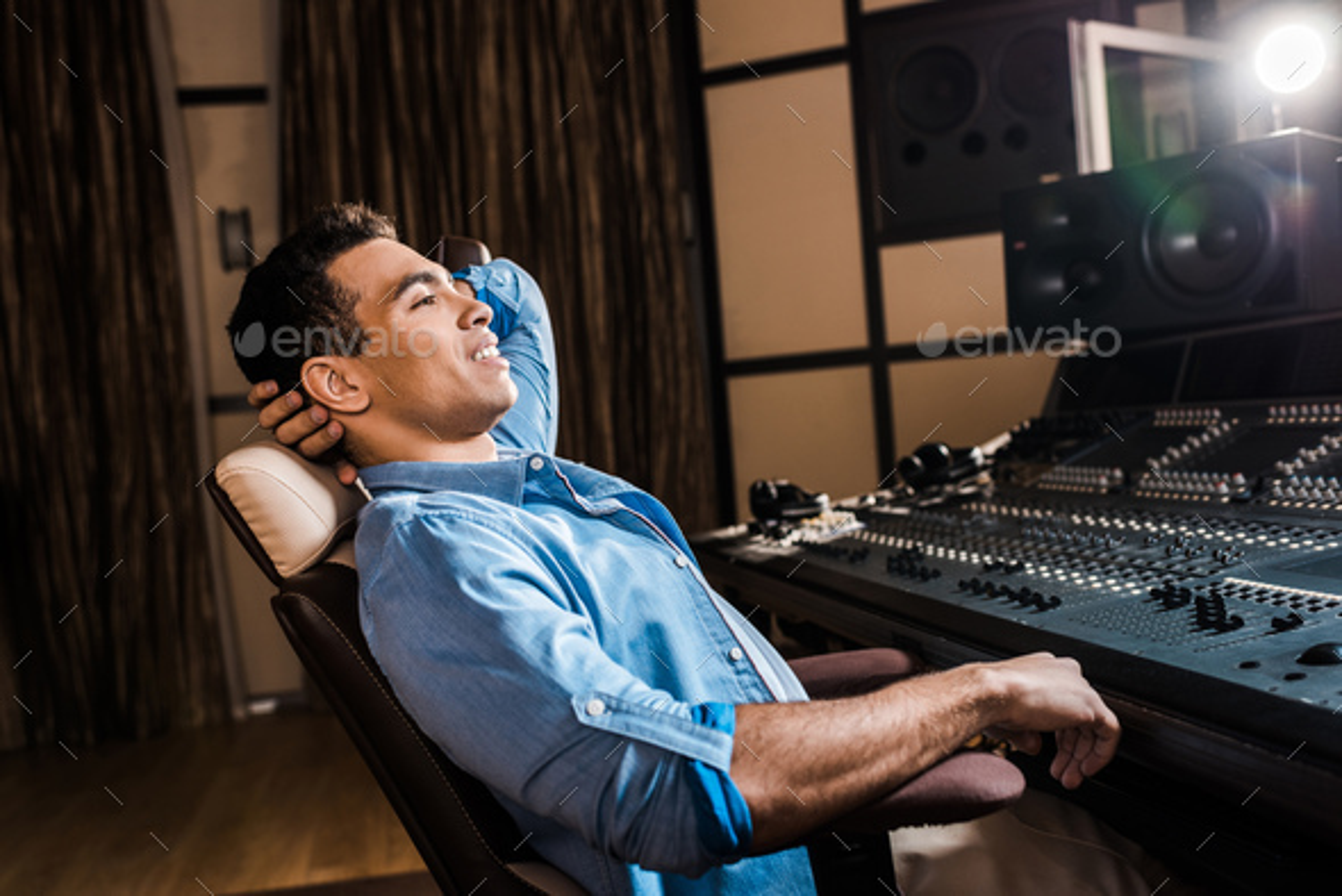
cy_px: 448
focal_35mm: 35
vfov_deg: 37.9
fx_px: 1305
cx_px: 671
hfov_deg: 54.4
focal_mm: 35
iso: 100
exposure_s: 1/200
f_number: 3.2
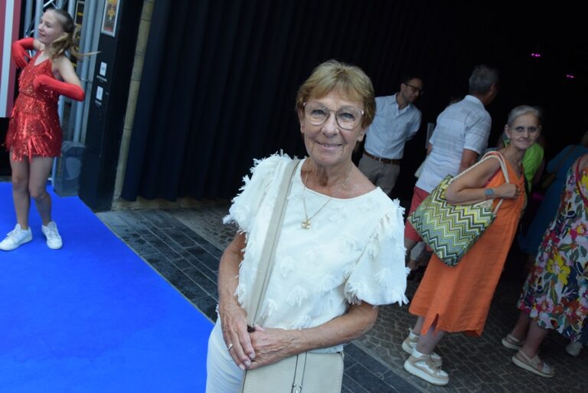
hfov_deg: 67.4
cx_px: 294
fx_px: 441
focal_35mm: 27
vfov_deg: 48.0
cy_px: 196
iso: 640
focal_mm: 18
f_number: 7.1
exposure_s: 1/250
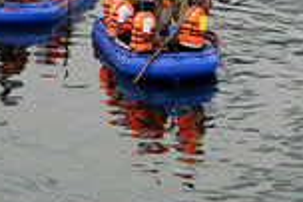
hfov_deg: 6.0
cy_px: -346
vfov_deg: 3.9
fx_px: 2901
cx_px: 315
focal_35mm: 345
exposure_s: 1/250
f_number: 4
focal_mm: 38
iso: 1000
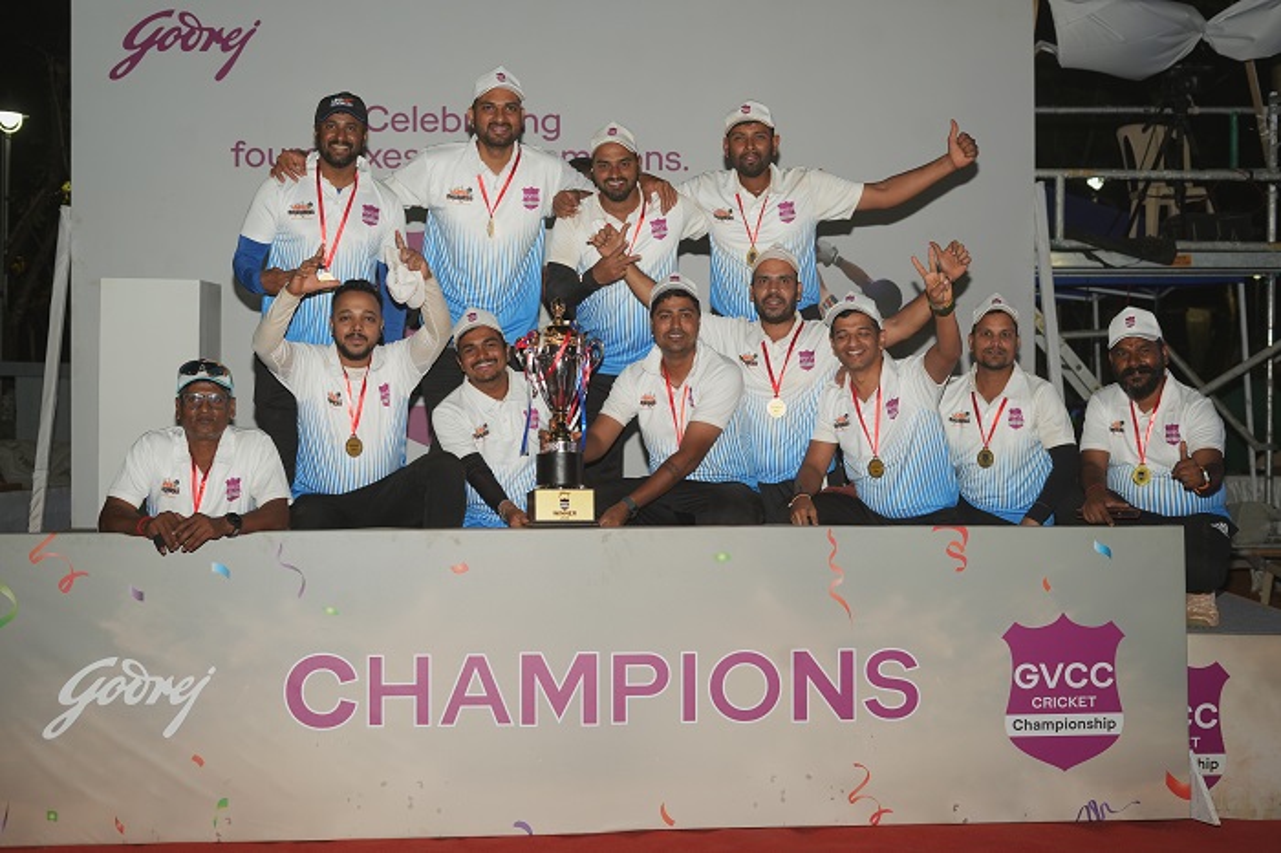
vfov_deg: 27.0
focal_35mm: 50
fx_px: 1778
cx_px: 640
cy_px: 426
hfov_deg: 39.6
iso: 500
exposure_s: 1/125
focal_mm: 50
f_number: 4
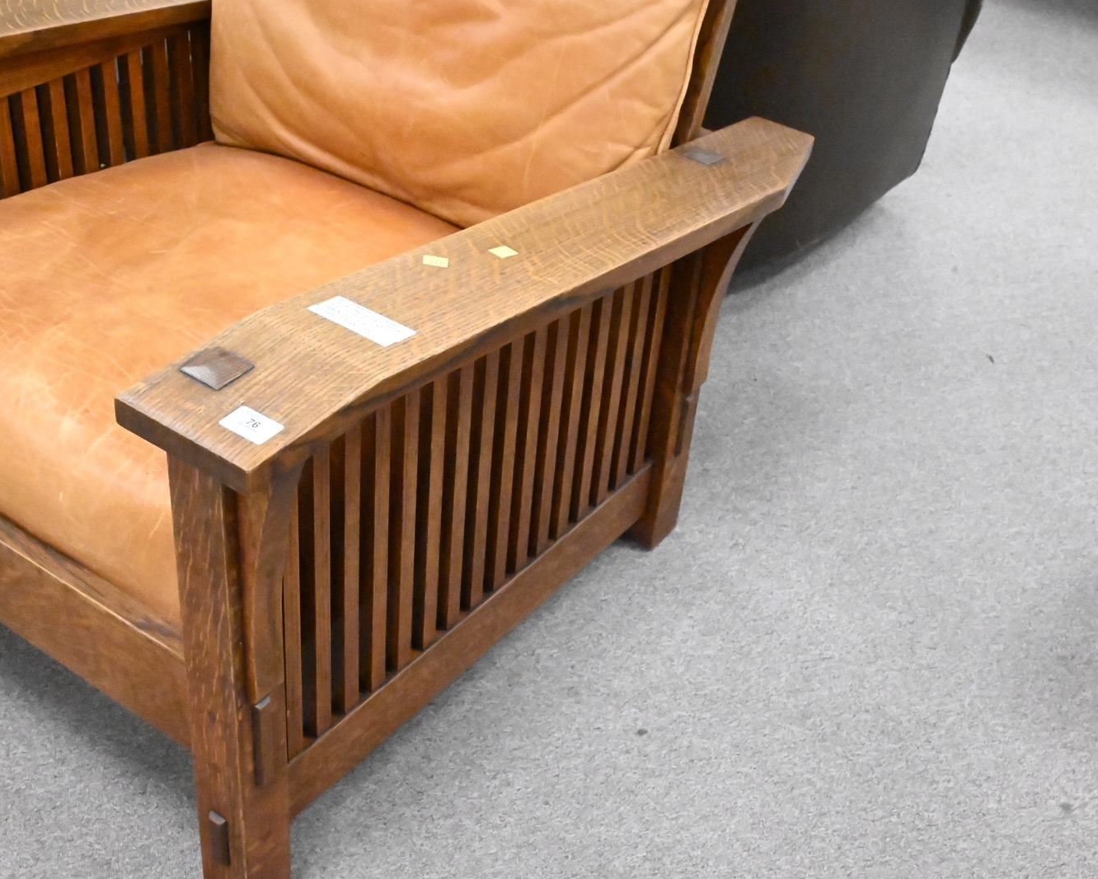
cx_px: 464
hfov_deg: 38.7
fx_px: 1560
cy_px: 444
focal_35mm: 48
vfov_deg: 31.5
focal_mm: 42
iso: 40000
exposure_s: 1/50
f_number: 14
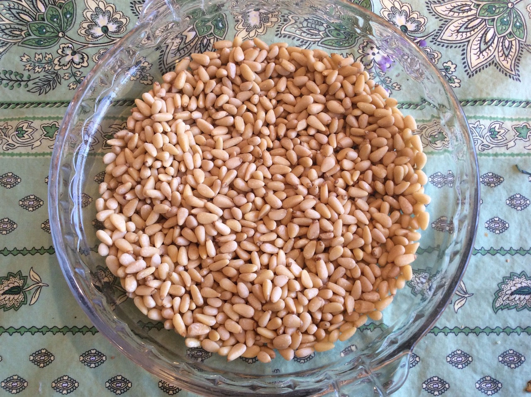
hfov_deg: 56.9
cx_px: 266
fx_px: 490
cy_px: 198
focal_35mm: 32
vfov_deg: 44.1
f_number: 2.4
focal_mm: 3.3
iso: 50
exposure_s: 1/24
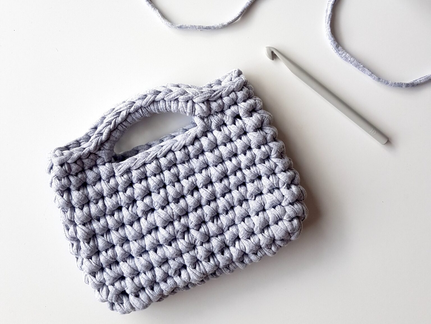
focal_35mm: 26
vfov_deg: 53.1
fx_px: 324
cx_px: 216
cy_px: 162
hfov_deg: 67.3
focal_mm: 4.2
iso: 40
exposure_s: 1/100
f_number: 1.7
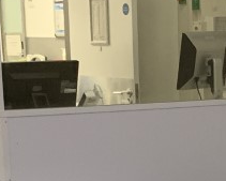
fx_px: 964
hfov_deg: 13.2
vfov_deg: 10.3
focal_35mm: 144
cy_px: 296
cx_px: 239
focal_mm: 4.25
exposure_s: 1/25
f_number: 1.8
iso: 400
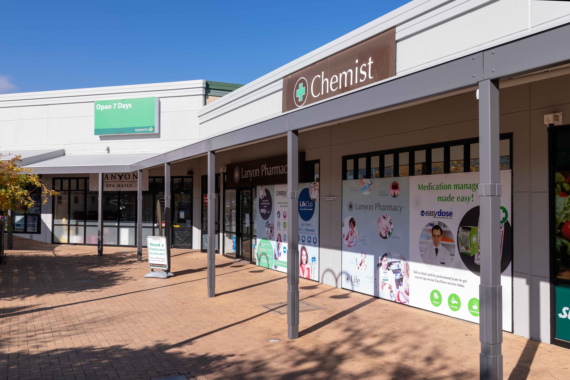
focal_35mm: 32
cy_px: 190
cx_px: 285
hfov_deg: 58.7
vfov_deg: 41.1
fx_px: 507
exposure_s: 1/3
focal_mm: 32
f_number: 14
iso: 50
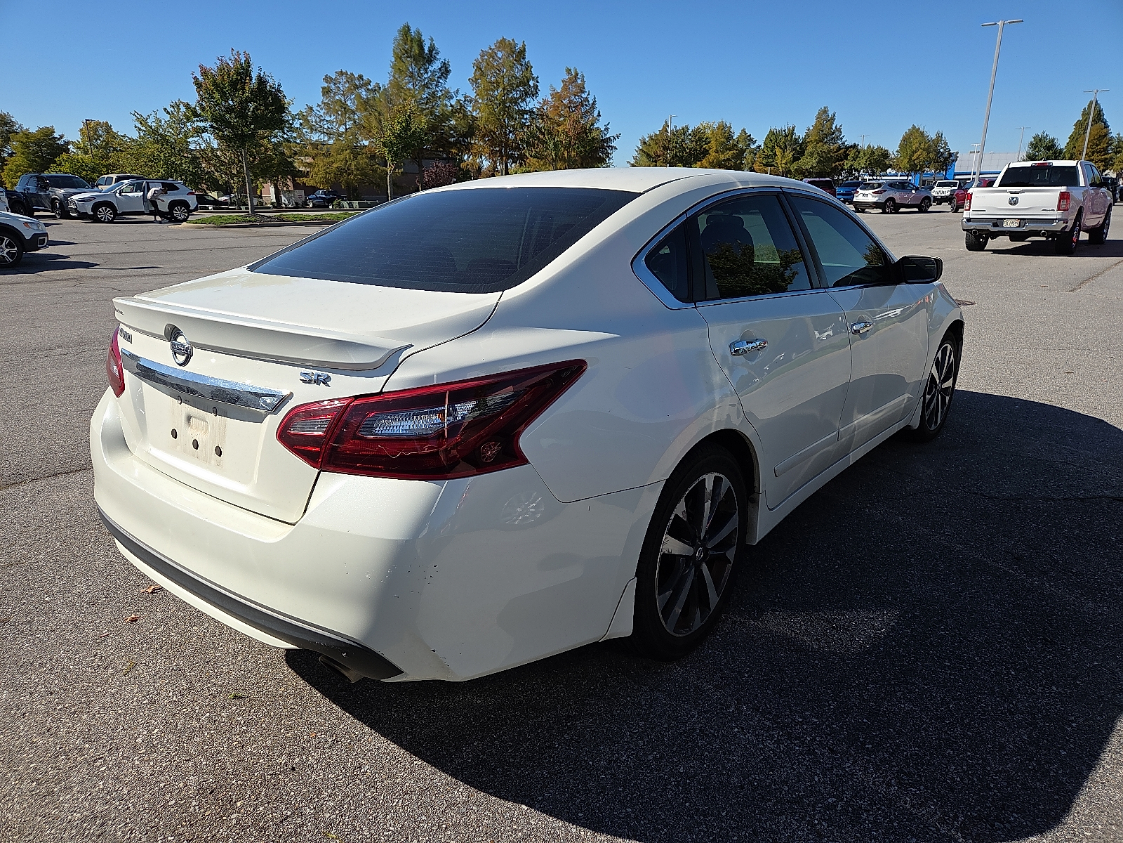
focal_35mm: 23
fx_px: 746
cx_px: 562
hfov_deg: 73.9
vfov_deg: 58.9
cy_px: 422
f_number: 1.8
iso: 77
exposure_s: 1/10000
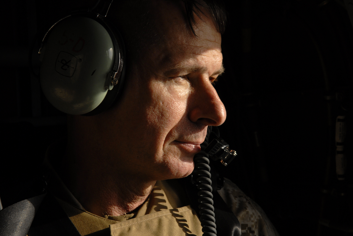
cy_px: 118
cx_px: 176
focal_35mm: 82
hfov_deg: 24.6
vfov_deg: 16.6
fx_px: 810
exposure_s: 1/320
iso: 200
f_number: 11
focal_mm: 55
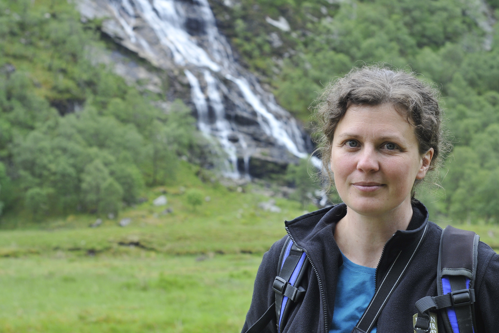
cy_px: 156
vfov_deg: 15.2
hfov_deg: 22.6
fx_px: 1247
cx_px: 278
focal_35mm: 90
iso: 400
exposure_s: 1/250
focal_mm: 50
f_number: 6.3
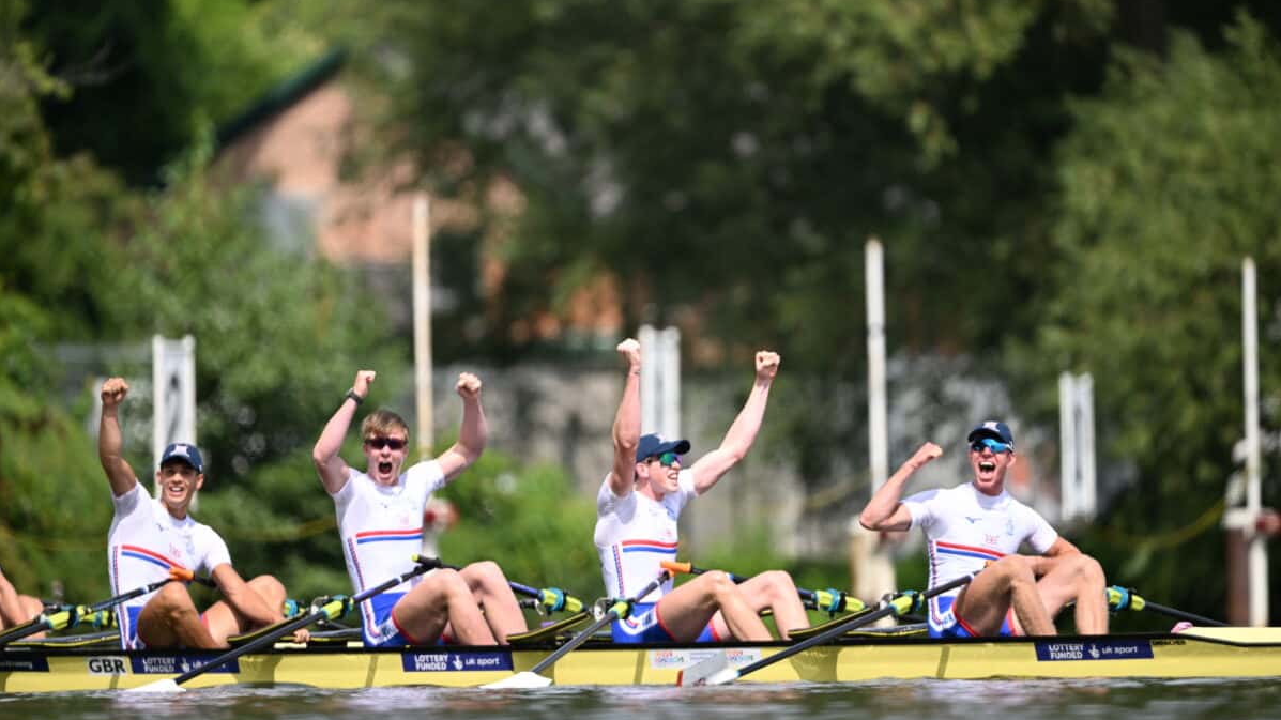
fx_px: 21397
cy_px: 337
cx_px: 640
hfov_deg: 3.4
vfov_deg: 1.9
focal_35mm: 630
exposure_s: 1/1250
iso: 160
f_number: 4
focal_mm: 600
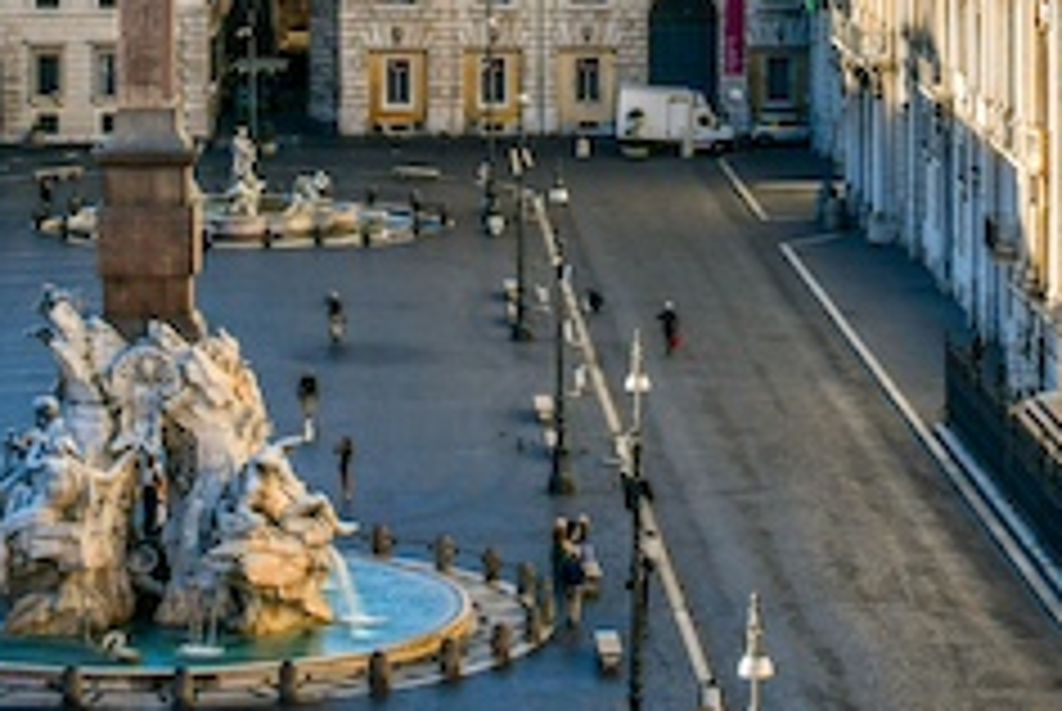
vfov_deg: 8.2
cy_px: -194
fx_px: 4873
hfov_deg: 12.4
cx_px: 342
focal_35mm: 165
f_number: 9
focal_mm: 35
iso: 100
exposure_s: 1/320
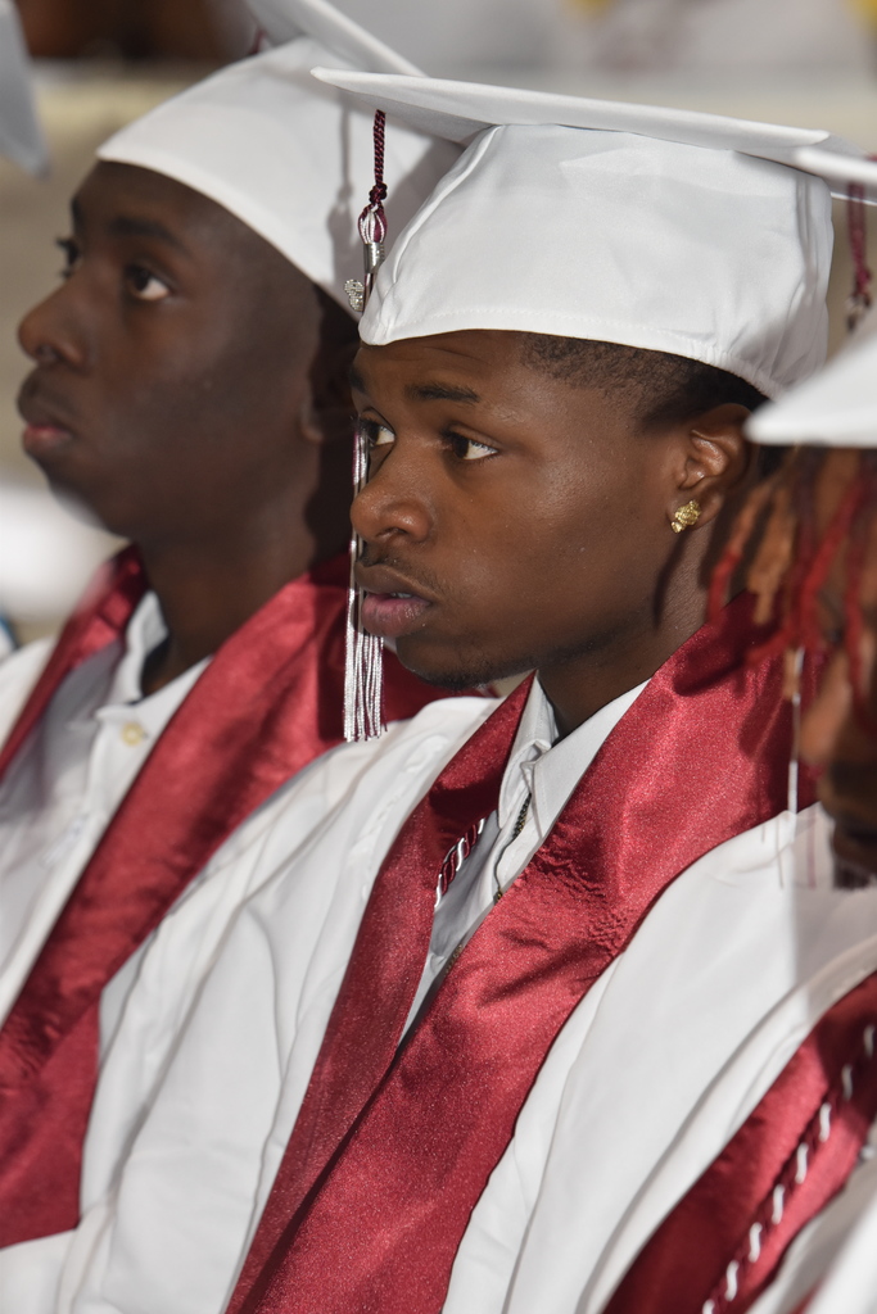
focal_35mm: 300
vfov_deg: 6.9
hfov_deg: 4.6
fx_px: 10958
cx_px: 438
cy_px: 657
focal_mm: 200
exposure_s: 1/160
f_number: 4.5
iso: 800
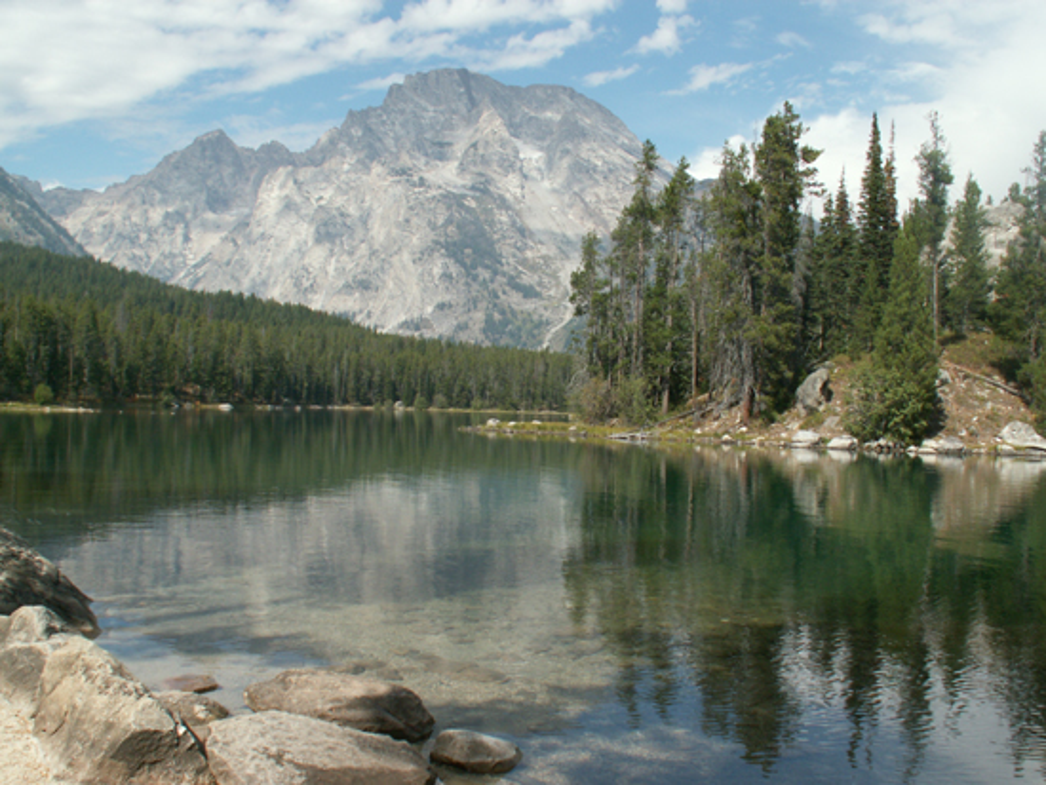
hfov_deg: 52.6
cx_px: 523
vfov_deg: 40.7
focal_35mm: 35
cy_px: 392
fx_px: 1058
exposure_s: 1/200
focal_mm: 5.86
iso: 50
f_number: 6.3
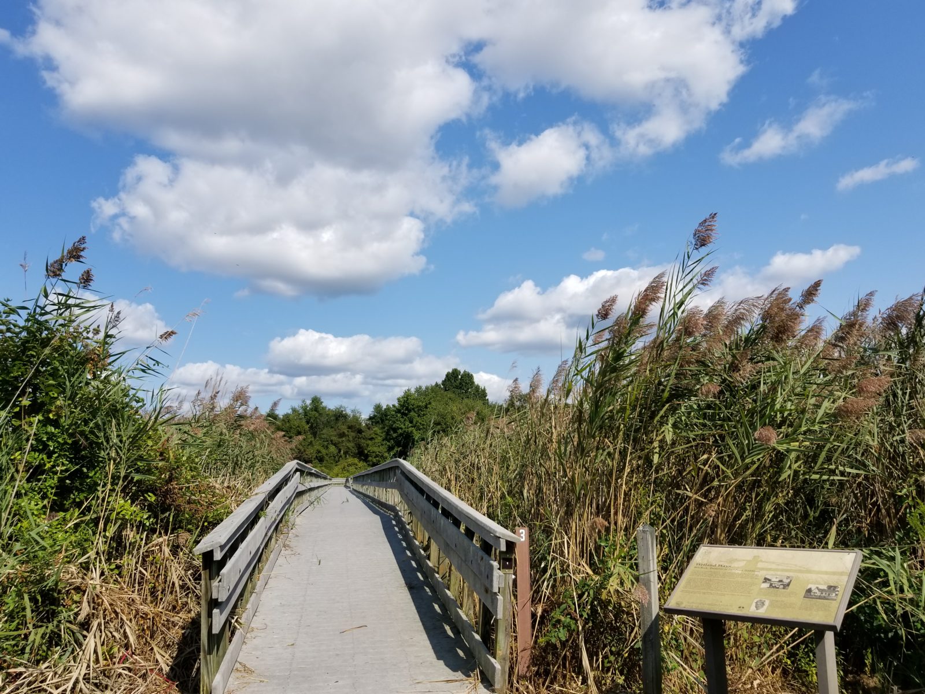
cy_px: 347
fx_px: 695
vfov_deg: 53.1
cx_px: 462
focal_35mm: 26
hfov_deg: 67.3
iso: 50
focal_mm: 4.25
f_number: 1.7
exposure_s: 1/3106
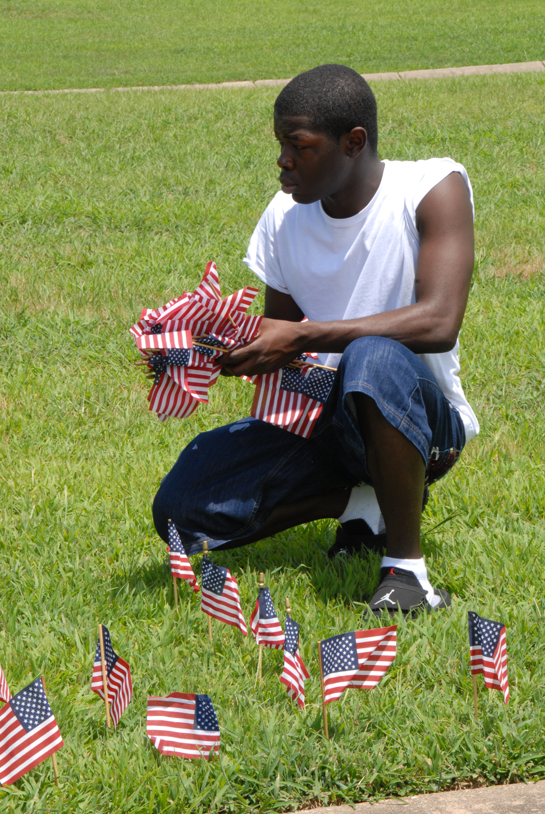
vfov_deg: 17.5
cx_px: 272
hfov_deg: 11.7
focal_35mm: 117
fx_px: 2649
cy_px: 407
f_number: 22
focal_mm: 78
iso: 320
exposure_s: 1/80
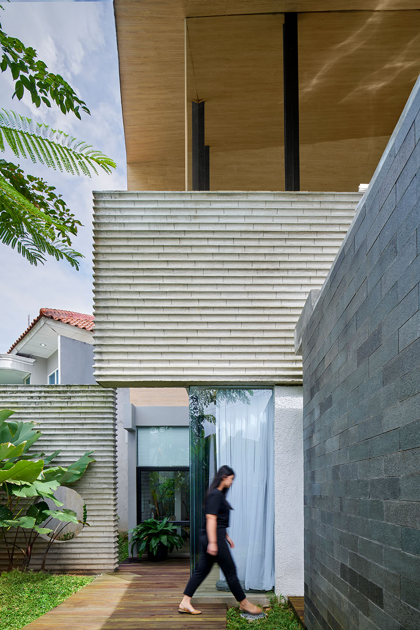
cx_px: 210
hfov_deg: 64.6
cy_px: 315
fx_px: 332
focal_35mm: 19
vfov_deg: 86.9
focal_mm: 19
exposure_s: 1/30
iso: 64
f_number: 7.1
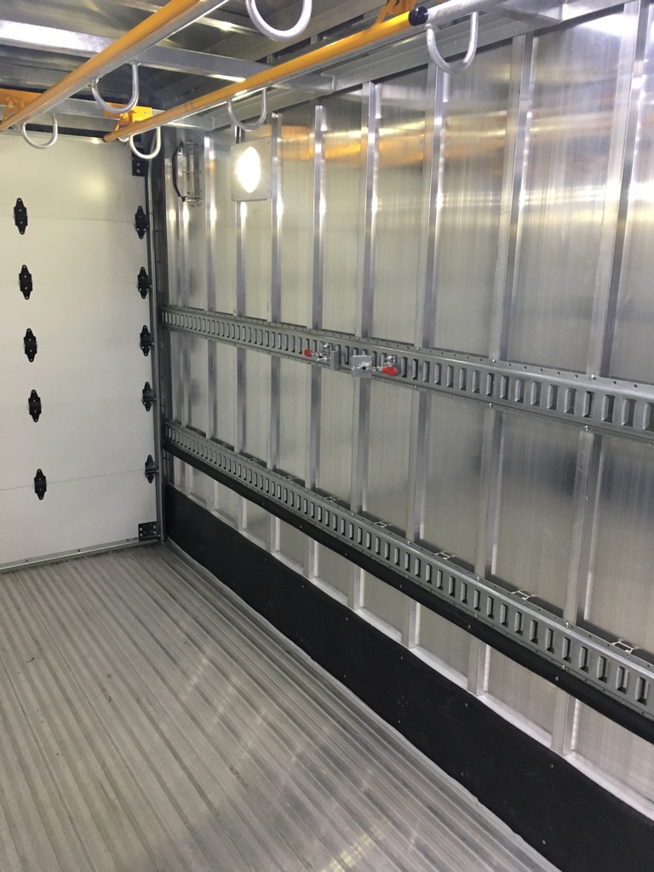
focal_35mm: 29
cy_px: 436
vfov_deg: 61.7
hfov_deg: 48.2
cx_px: 327
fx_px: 731
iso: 125
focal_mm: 4.15
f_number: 2.2
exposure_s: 1/30
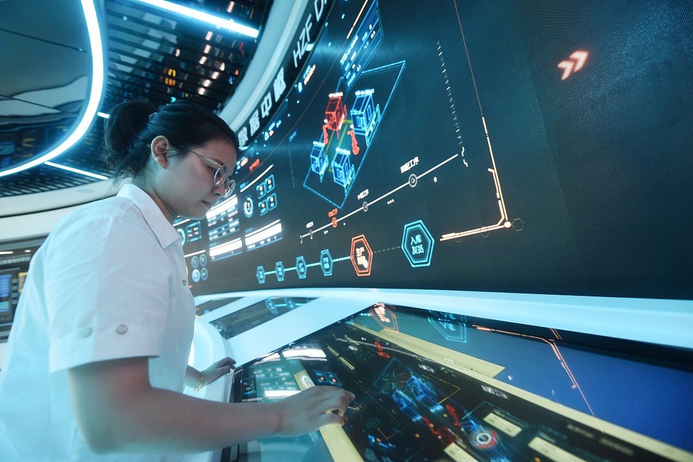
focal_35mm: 14
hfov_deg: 104.2
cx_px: 346
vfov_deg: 81.3
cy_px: 231
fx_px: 270
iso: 800
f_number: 3.2
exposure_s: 1/60
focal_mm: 14
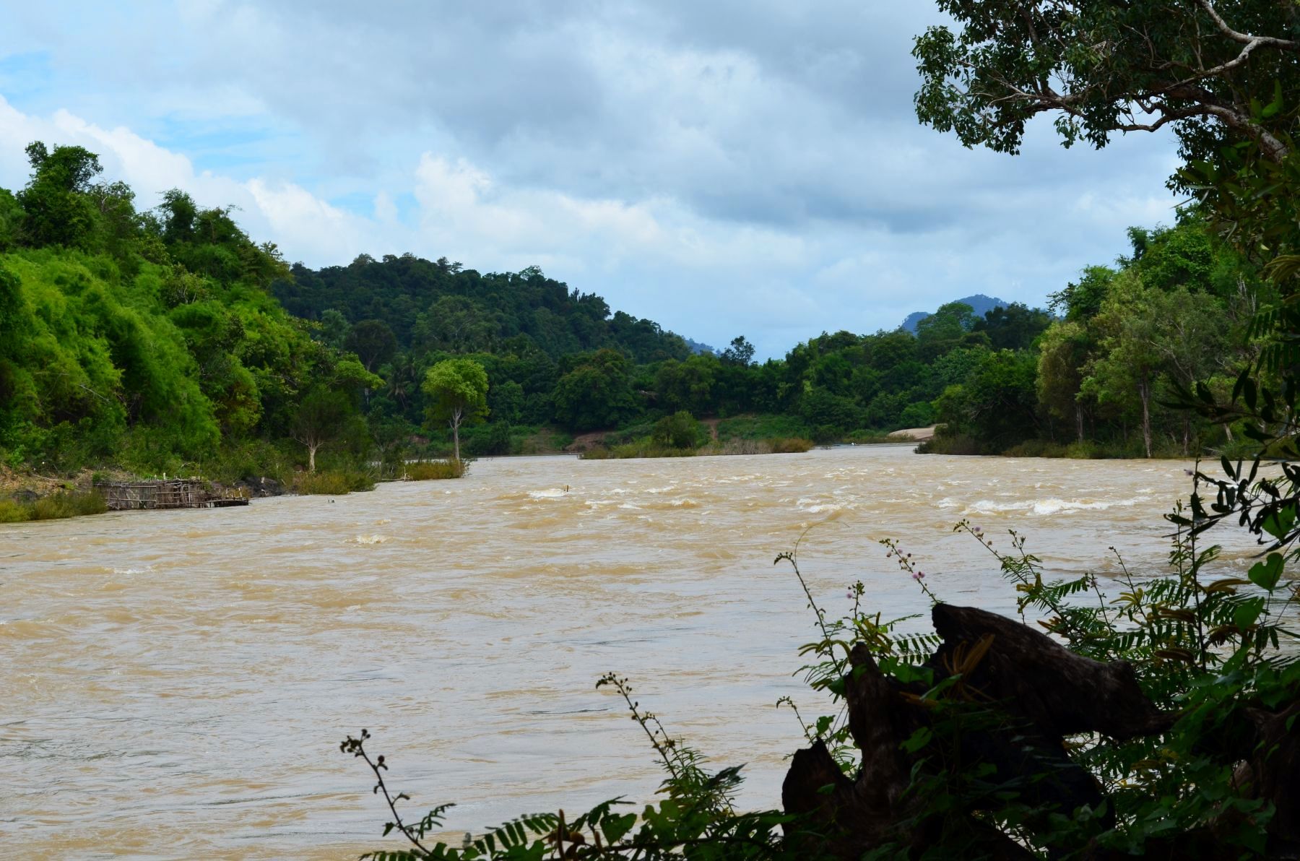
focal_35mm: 82
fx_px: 2973
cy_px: 430
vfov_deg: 16.5
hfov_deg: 24.7
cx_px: 650
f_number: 11
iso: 200
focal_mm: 55
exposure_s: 1/400
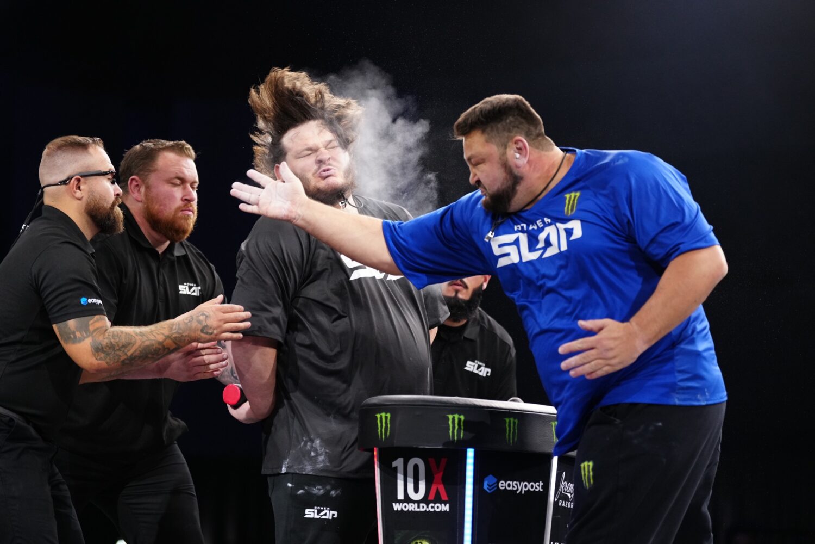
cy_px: 272
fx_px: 2807
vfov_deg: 11.1
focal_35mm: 124
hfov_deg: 16.5
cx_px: 408
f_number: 2.8
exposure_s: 1/2500
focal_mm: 124
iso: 2000
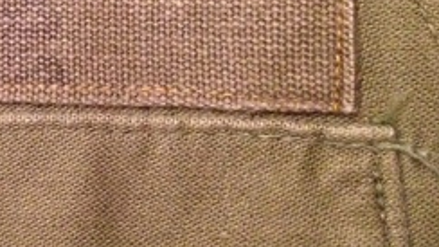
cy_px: 29
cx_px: -70
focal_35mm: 100
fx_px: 1164
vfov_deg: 12.0
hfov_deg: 20.2
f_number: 2.4
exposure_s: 1/20
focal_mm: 4.28
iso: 400
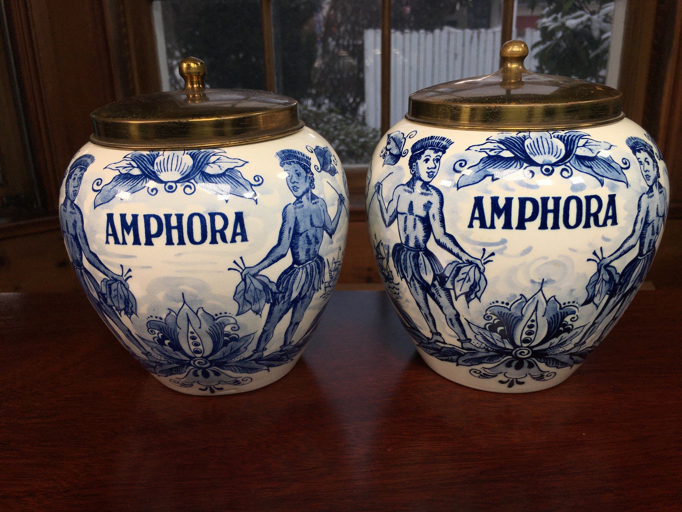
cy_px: 256
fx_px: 571
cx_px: 341
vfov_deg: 48.2
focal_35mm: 29
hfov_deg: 61.7
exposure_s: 1/490
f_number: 2.2
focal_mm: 4.15
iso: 25
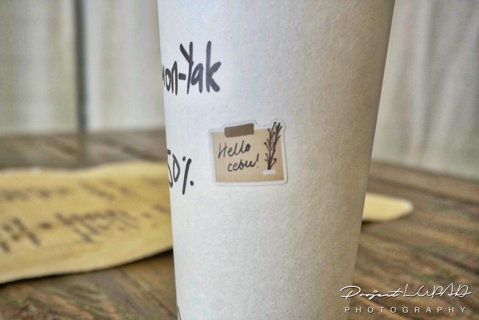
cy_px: 160
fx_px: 539
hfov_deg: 47.9
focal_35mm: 40
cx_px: 240
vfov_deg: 33.1
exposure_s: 1/100
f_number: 5.6
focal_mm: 27
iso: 1600
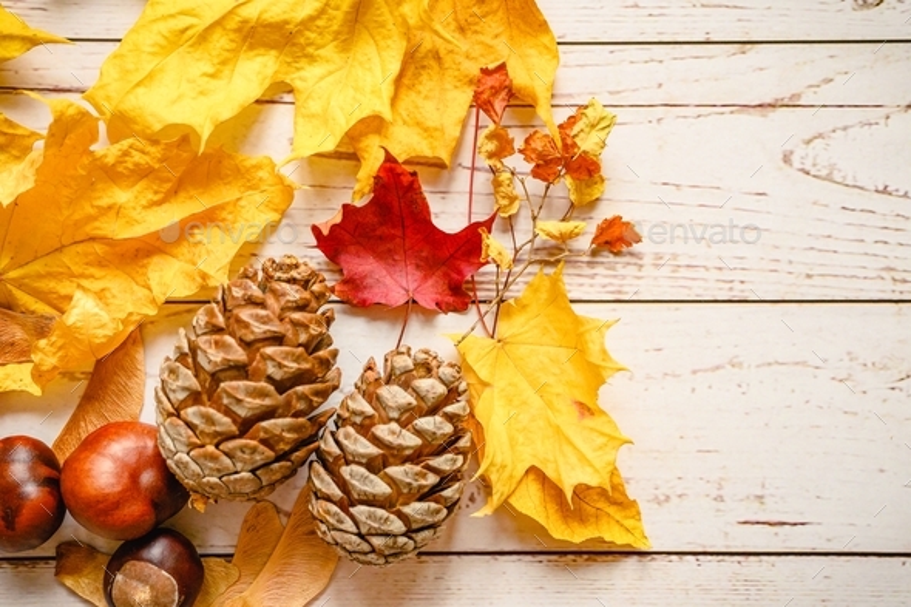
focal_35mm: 50
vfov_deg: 27.0
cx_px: 456
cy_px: 304
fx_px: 1265
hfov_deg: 39.6
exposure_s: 1/100
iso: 800
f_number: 7.1
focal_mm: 50
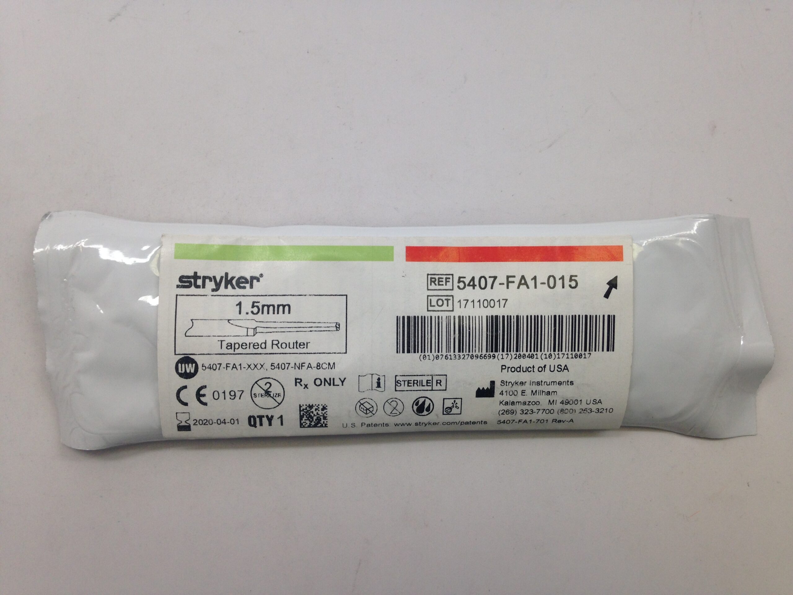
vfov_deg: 42.9
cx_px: 396
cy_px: 298
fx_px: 756
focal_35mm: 33
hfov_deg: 55.4
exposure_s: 1/60
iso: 50
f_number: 2.4
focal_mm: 4.12
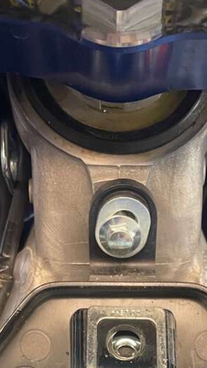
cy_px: 499
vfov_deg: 23.1
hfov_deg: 15.0
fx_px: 780
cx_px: 155
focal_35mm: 80
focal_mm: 4.2
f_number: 1.6
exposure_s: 1/60
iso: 100
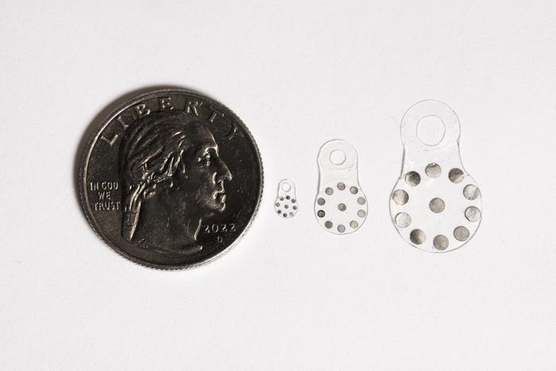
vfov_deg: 13.7
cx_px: 278
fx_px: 1545
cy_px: 186
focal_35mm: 100
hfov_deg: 20.4
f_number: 9
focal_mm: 100
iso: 640
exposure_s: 1/160
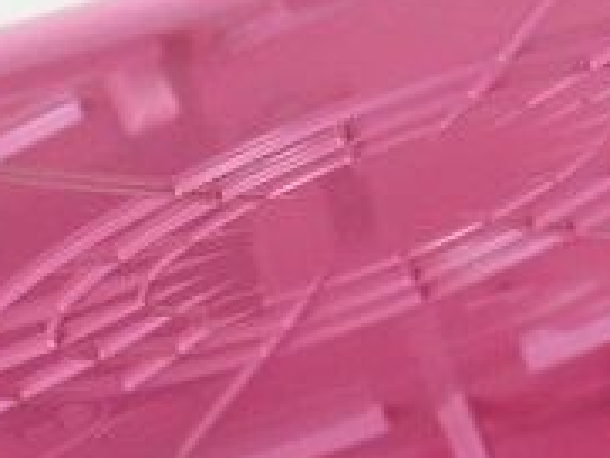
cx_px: -17
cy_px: 1165
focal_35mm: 478
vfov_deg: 3.1
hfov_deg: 4.1
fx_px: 8429
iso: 1000
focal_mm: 50
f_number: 6.3
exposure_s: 1/80
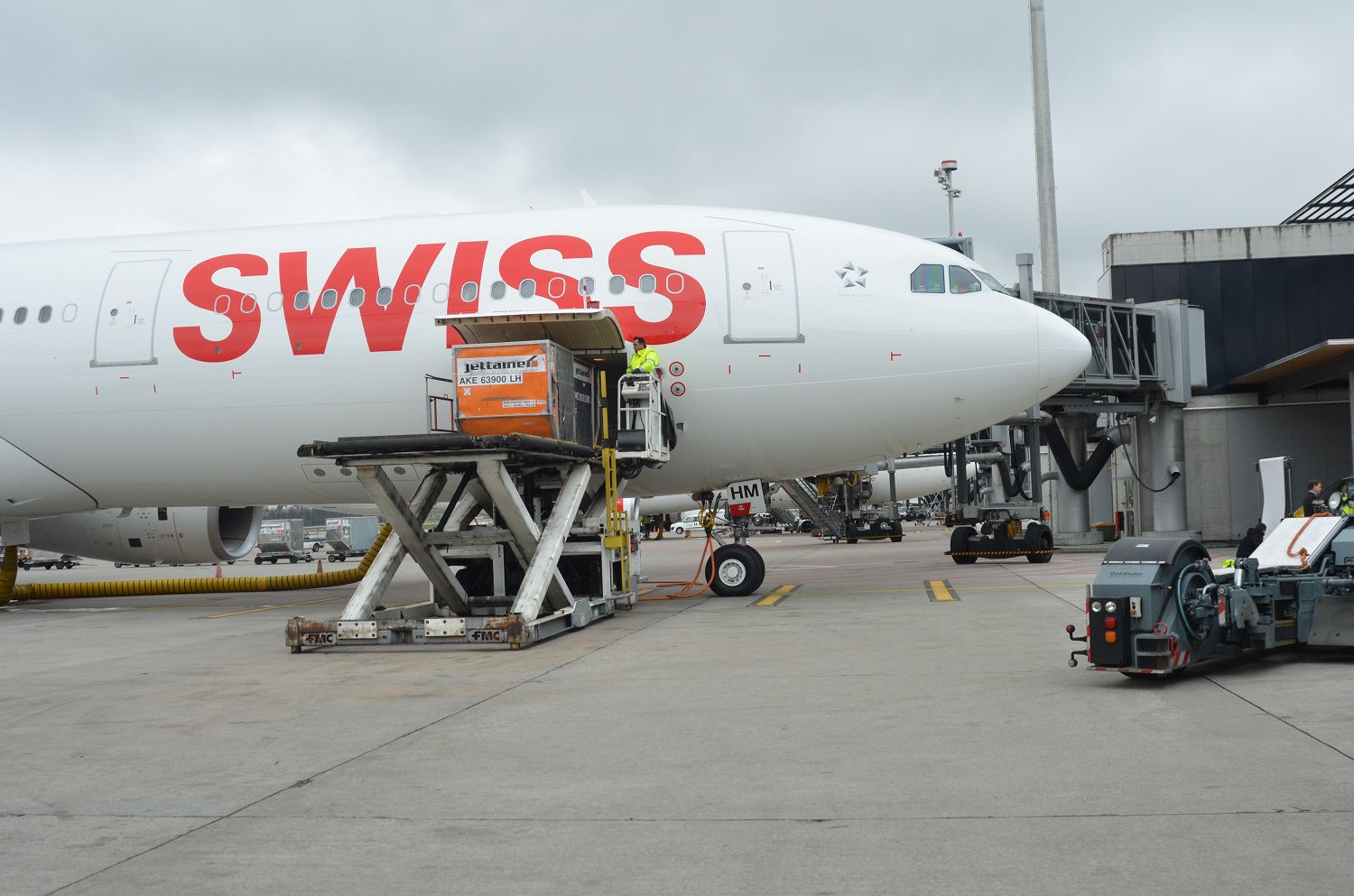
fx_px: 1351
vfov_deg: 36.7
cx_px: 677
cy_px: 448
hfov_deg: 53.2
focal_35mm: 36
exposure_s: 1/125
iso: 400
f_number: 9
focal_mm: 24
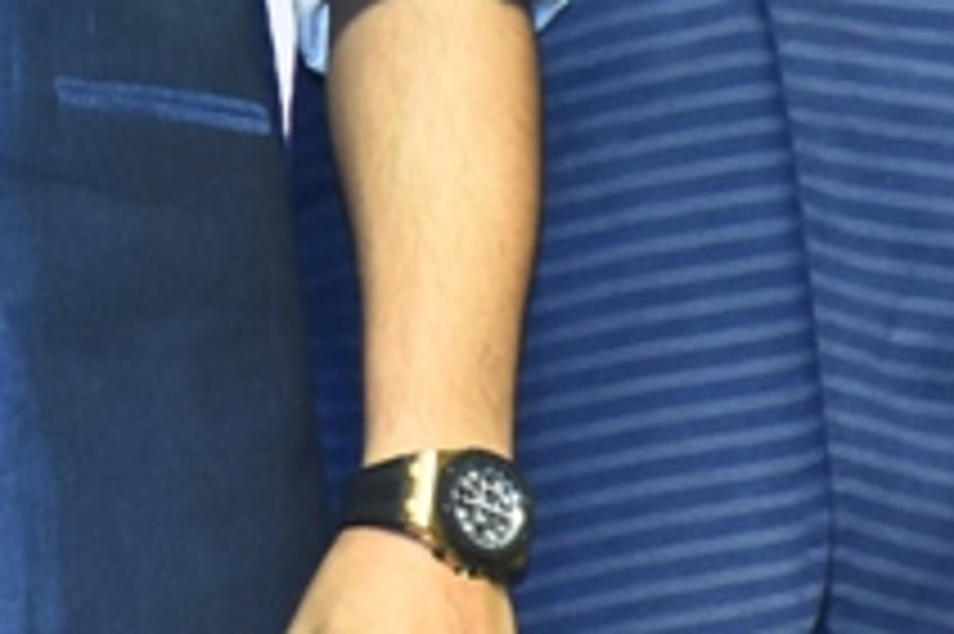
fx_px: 15119
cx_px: -202
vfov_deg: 2.4
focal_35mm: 571
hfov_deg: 3.6
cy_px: -463
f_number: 7.1
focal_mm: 70
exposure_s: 1/125
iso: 1000
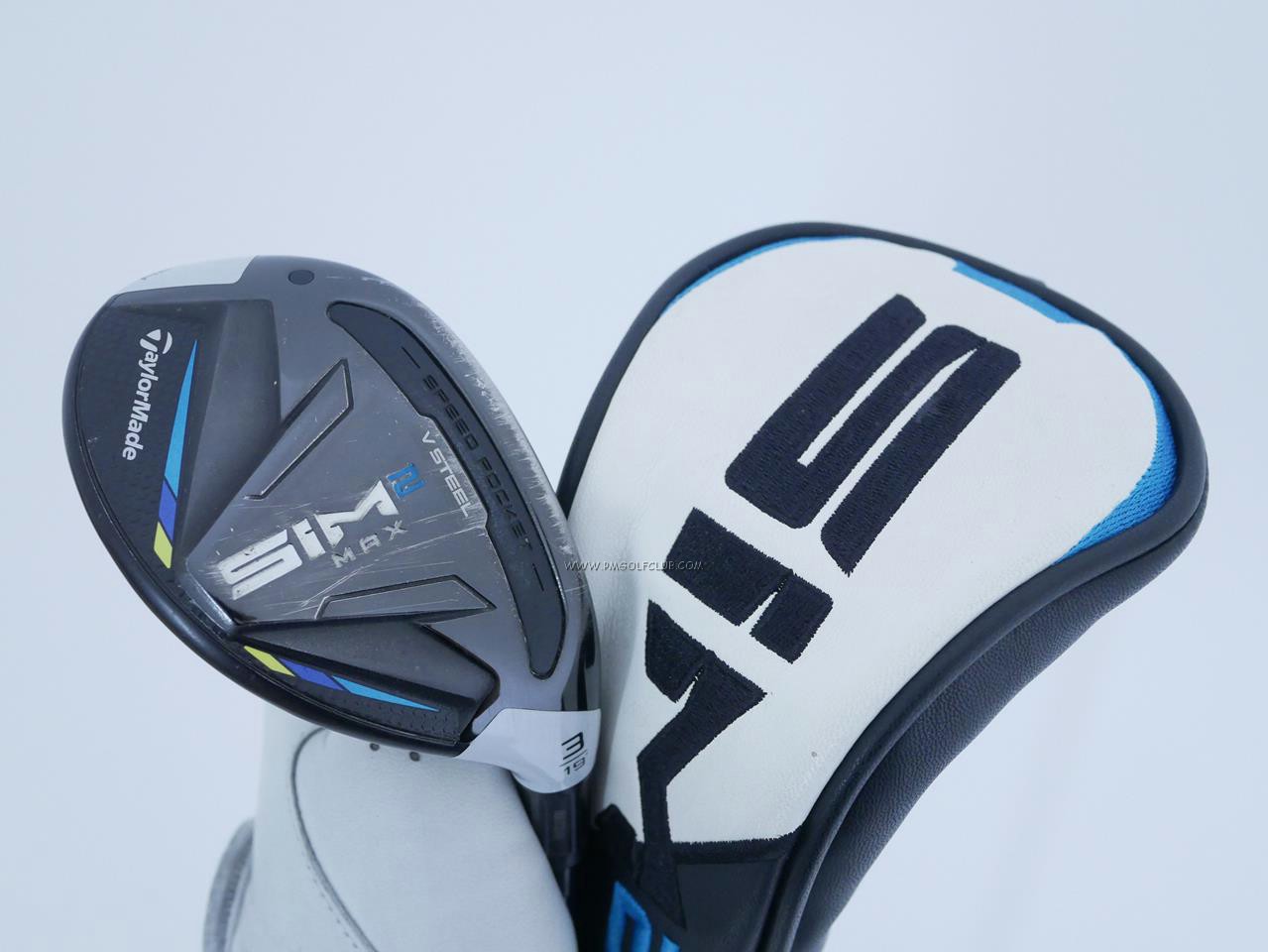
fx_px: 1832
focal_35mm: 50
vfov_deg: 29.1
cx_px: 634
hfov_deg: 38.2
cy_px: 476
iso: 1600
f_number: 4.5
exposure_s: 1/80
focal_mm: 25
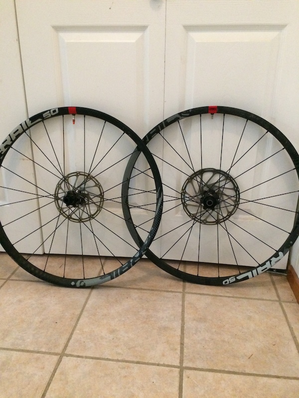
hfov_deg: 48.2
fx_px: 334
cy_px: 199
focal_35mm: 29
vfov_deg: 61.7
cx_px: 150
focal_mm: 4.15
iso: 400
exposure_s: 1/15
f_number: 2.2
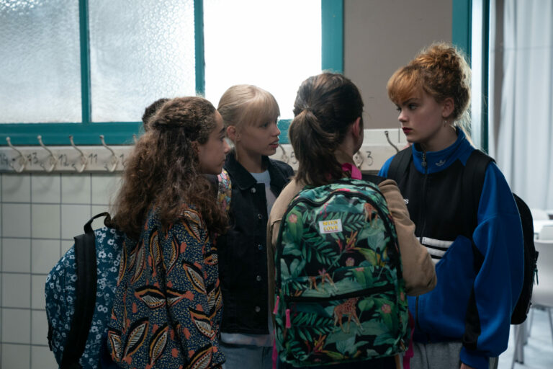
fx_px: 1075
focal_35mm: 70
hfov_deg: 28.8
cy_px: 184
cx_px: 276
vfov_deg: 19.5
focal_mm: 70
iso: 1250
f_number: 4.5
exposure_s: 1/200
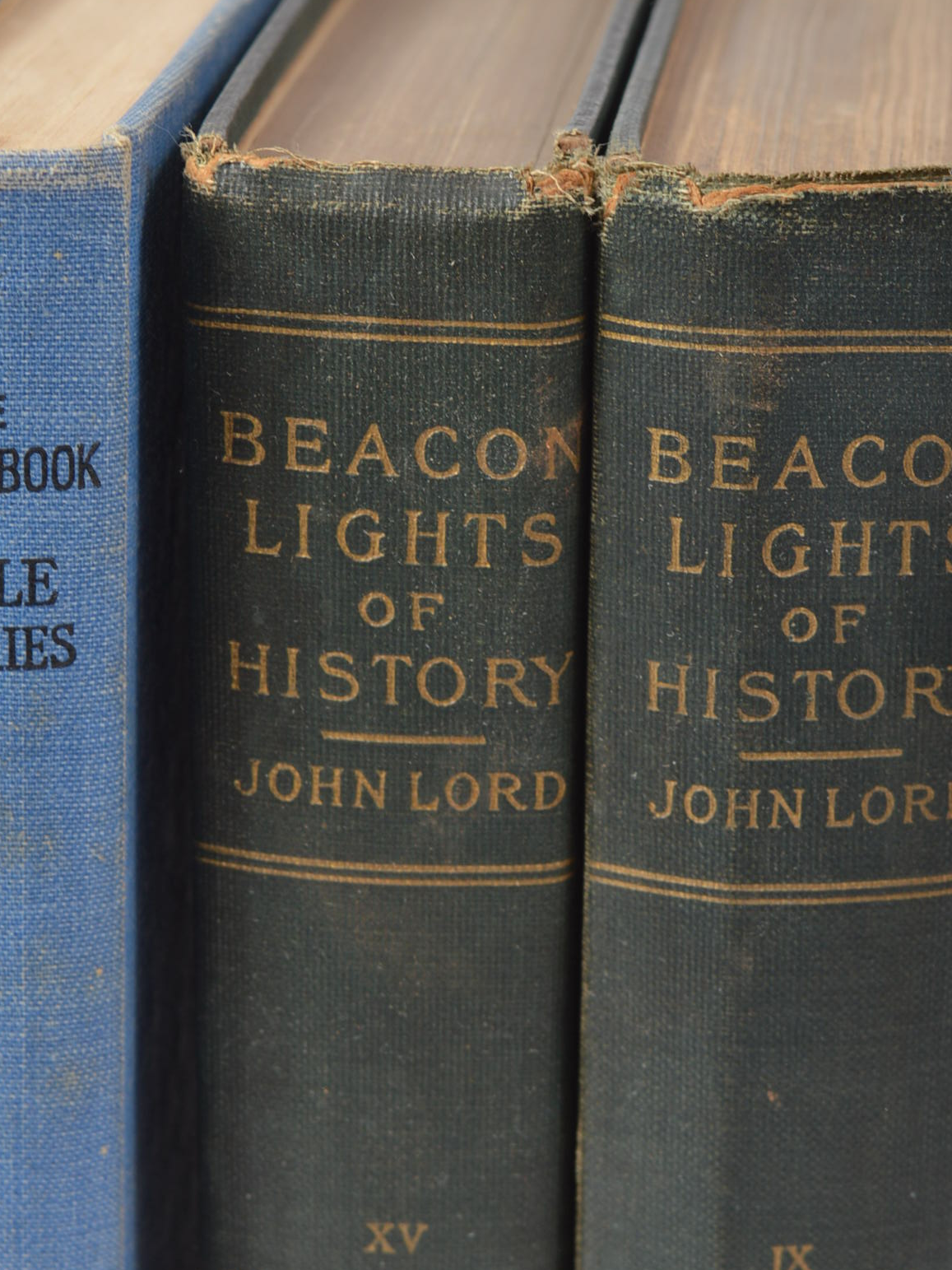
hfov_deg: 12.6
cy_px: 1044
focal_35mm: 118
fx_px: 4328
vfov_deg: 16.5
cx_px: 491
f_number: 9
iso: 100
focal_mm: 42
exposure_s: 1/100
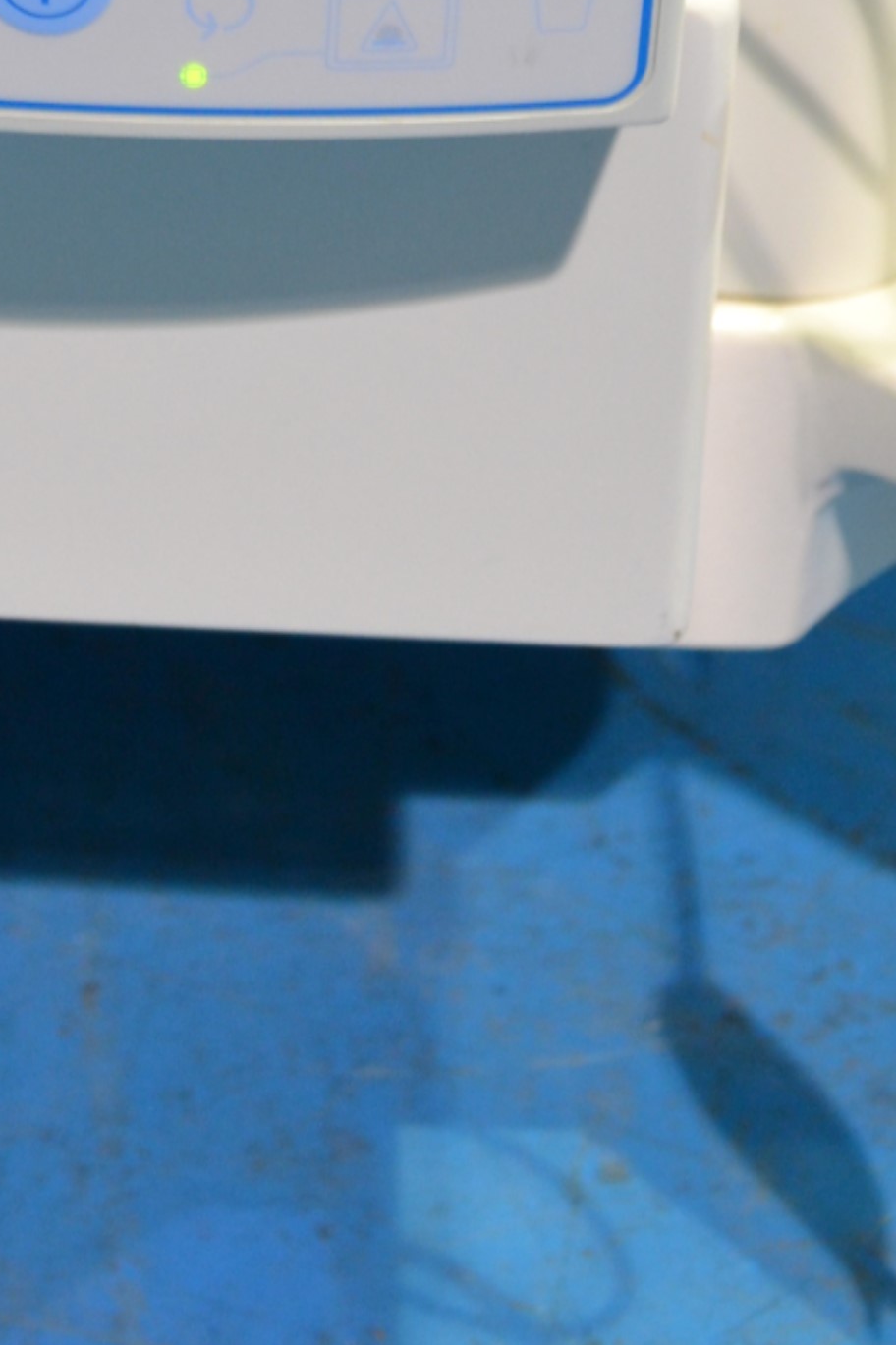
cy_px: -571
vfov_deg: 18.3
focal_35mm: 101
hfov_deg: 13.4
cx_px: 0
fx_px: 3772
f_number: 3.8
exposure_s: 1/15
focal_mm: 20
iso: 500
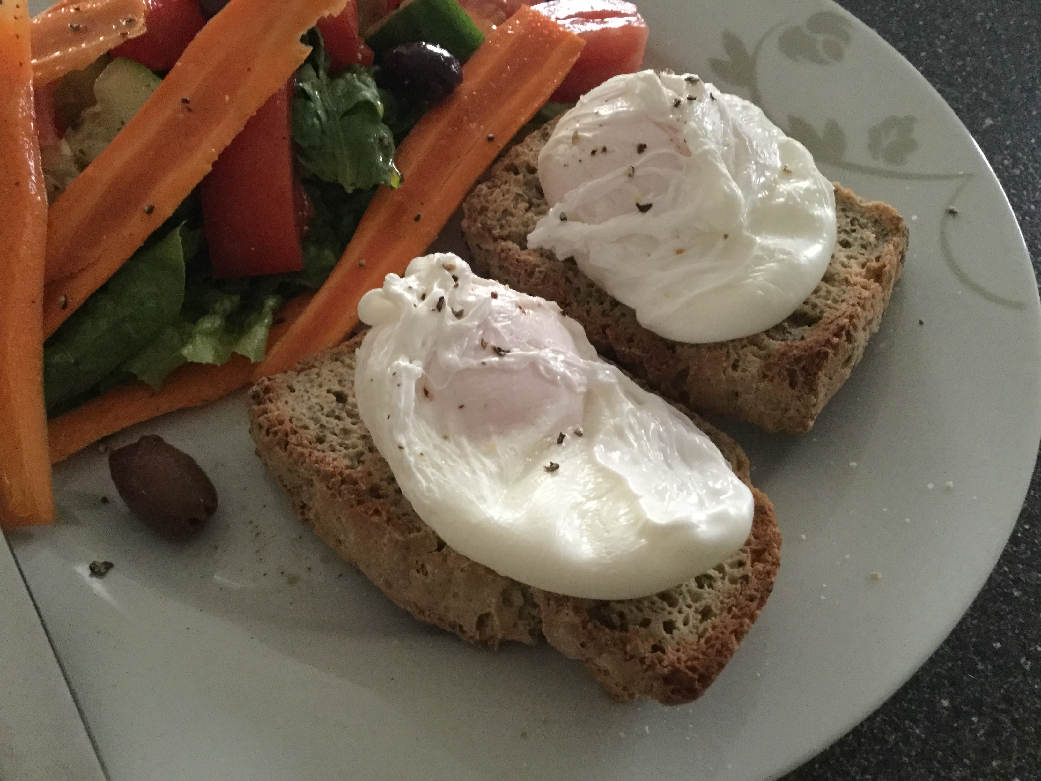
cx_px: 520
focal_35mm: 31
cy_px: 390
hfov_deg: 58.4
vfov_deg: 45.4
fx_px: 932
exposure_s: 1/17
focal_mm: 3.3
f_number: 2.4
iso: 500
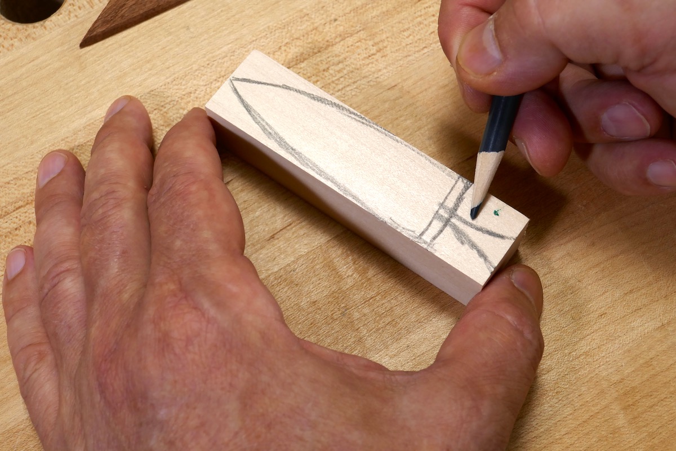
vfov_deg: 25.1
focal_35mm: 54
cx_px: 338
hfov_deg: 36.9
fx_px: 1014
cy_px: 226
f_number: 5.6
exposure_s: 1/80
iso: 320
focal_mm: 19.6
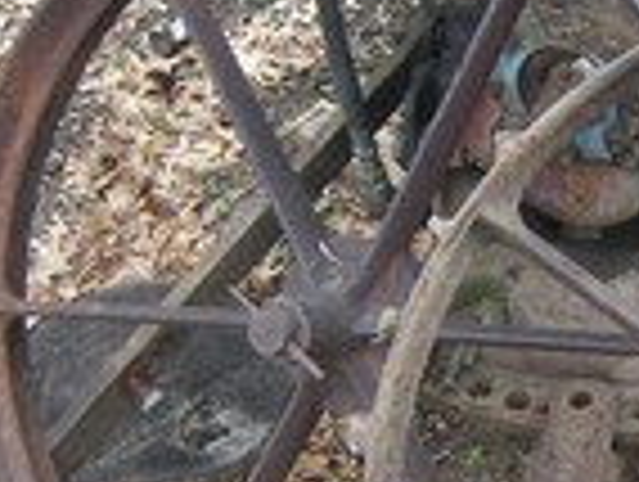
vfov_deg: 15.9
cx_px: 684
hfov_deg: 20.4
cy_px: 437
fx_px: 1701
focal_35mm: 92
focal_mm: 7.9
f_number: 2.8
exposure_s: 1/100
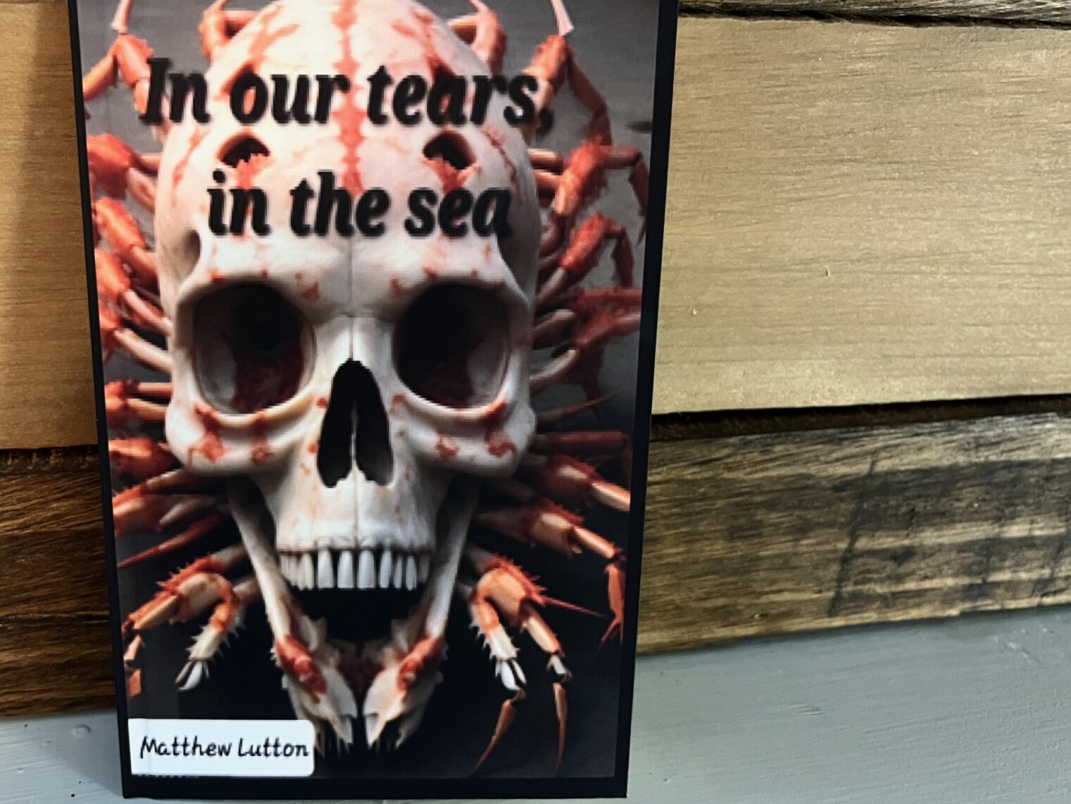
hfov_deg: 52.2
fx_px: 1083
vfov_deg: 40.7
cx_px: 417
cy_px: 359
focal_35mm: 35
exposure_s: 1/40
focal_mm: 5.1
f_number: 1.6
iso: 640
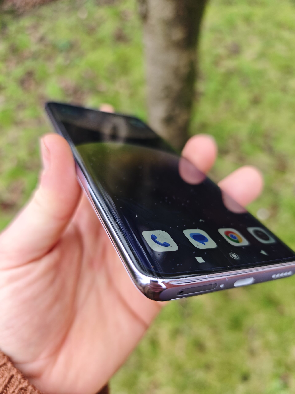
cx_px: 148
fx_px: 261
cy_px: 197
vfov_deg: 73.9
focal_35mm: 23
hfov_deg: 58.9
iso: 80
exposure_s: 1/100
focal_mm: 6.55
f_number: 1.62
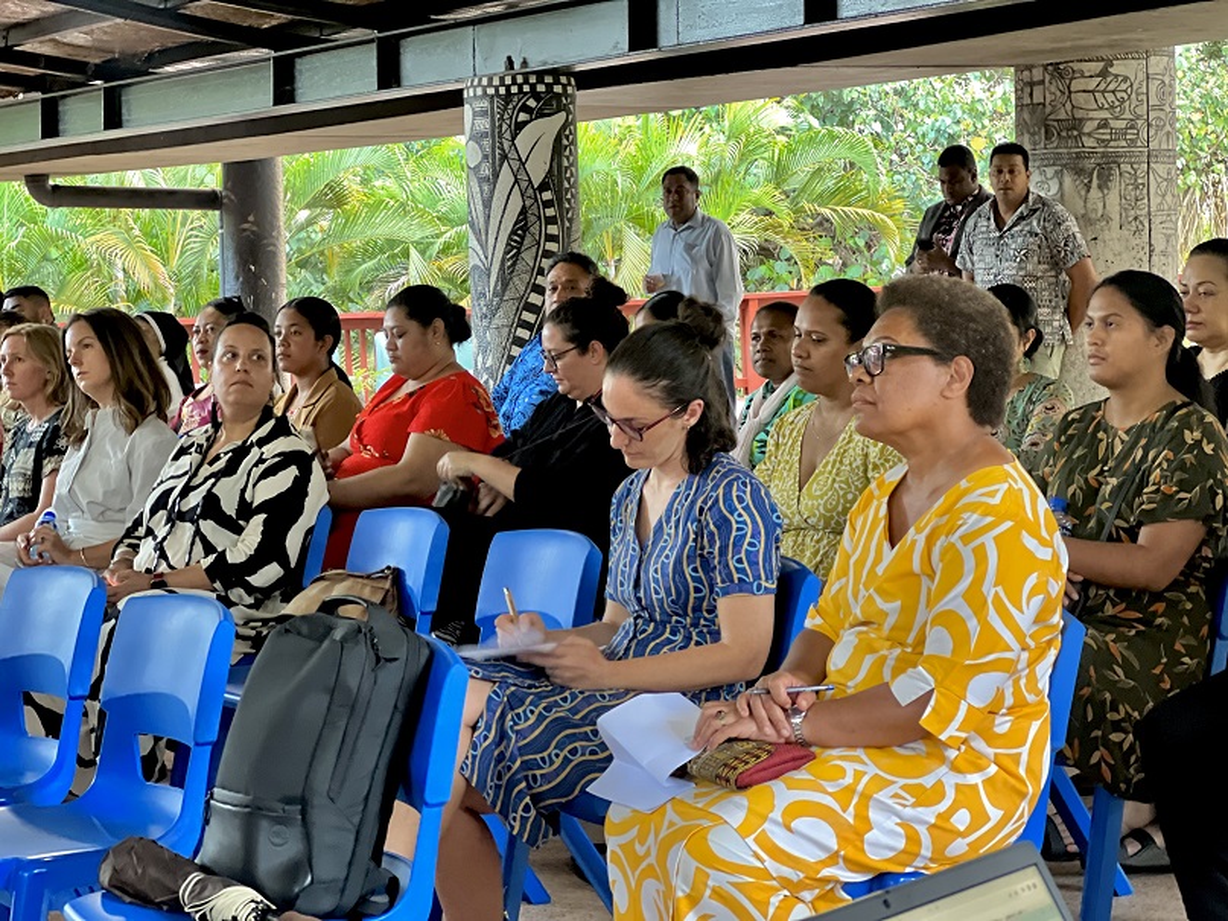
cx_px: 614
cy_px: 460
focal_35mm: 77
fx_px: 2731
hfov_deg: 25.3
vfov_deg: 19.1
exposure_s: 1/14
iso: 640
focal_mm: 9
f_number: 2.8
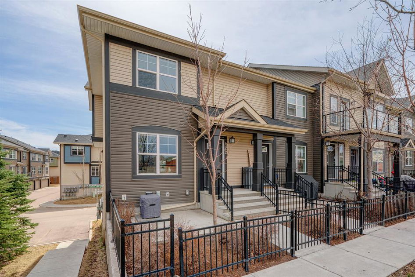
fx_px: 184
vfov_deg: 73.7
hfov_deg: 96.8
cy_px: 138
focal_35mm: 16
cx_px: 208
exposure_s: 1/400
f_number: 8
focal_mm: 16
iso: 400
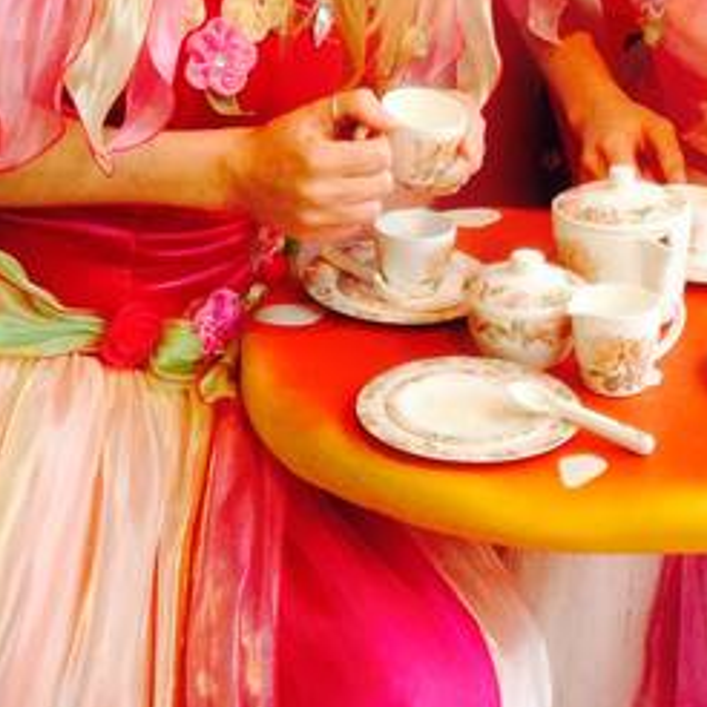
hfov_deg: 18.2
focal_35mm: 95
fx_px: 2195
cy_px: -121
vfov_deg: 17.5
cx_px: 491
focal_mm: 4.12
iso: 100
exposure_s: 1/120
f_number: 2.4
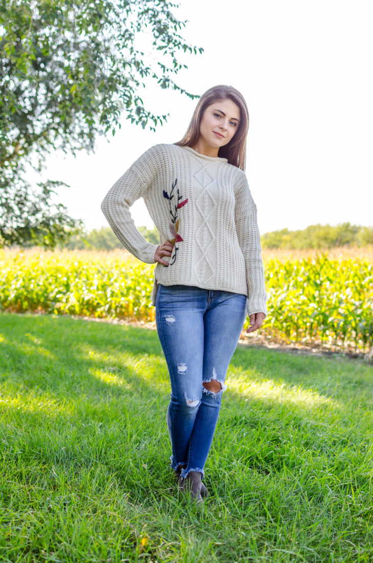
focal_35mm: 52
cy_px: 282
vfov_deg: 37.9
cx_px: 186
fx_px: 819
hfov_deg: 25.6
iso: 320
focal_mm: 35
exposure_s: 1/1000
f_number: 2.8
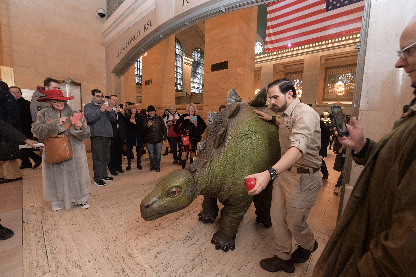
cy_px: 138
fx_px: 162
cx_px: 208
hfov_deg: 104.3
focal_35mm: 14
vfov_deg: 81.2
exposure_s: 1/250
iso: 9000
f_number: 5
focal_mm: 14
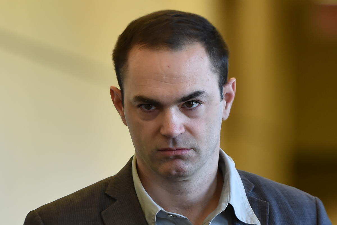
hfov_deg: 10.3
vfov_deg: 6.9
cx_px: 168
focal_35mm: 200
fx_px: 1872
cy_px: 112
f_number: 2.8
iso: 2000
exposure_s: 1/400
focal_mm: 200
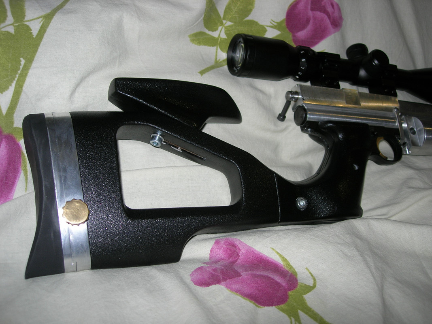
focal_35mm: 38
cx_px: 216
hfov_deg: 49.0
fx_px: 474
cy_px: 162
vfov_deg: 37.7
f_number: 2.8
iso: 64
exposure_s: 1/60.1
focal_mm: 7.8
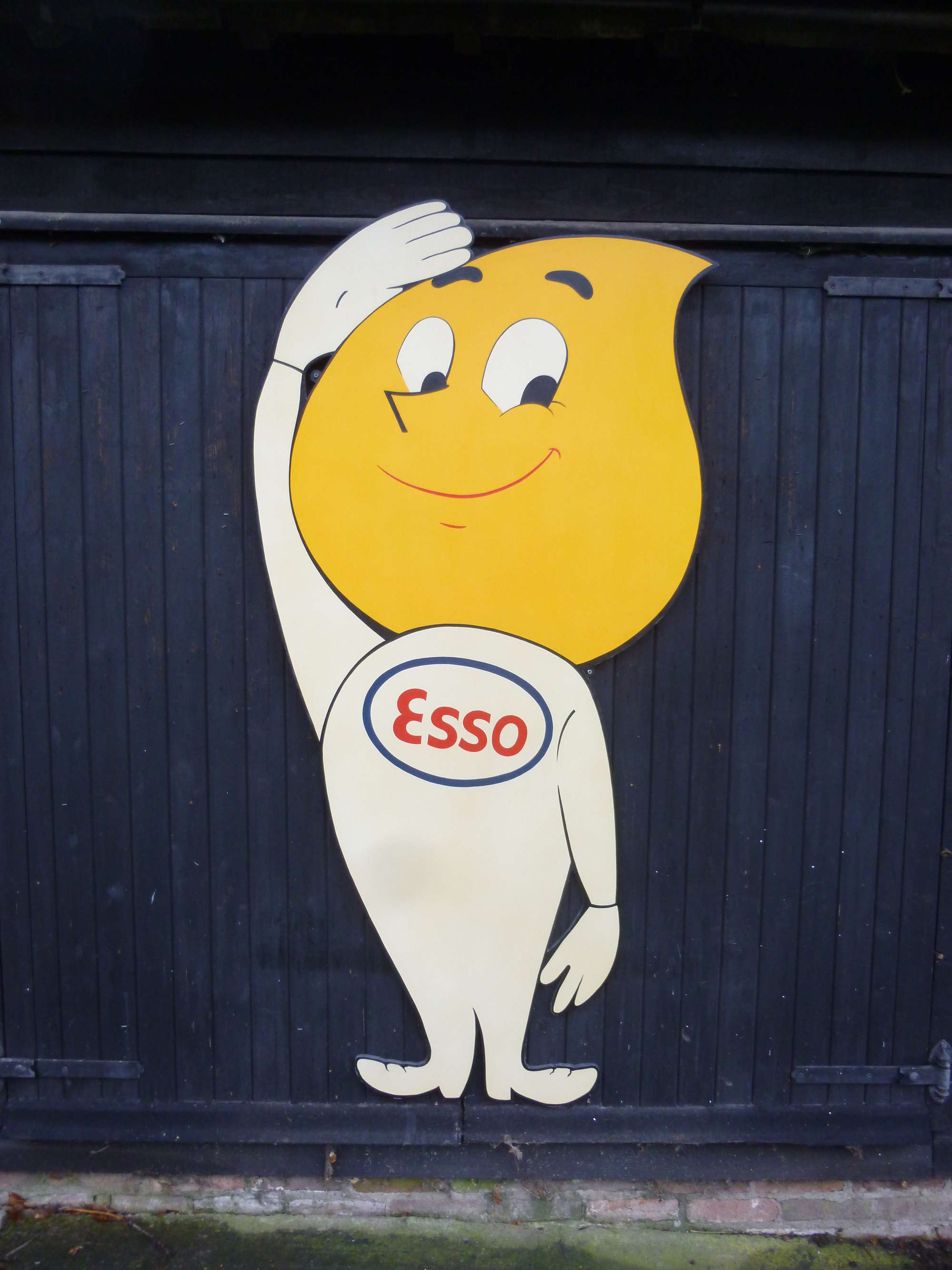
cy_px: 635
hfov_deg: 54.9
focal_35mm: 25
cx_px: 476
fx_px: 917
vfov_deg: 69.4
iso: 200
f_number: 3.1
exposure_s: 1/60
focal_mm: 4.5
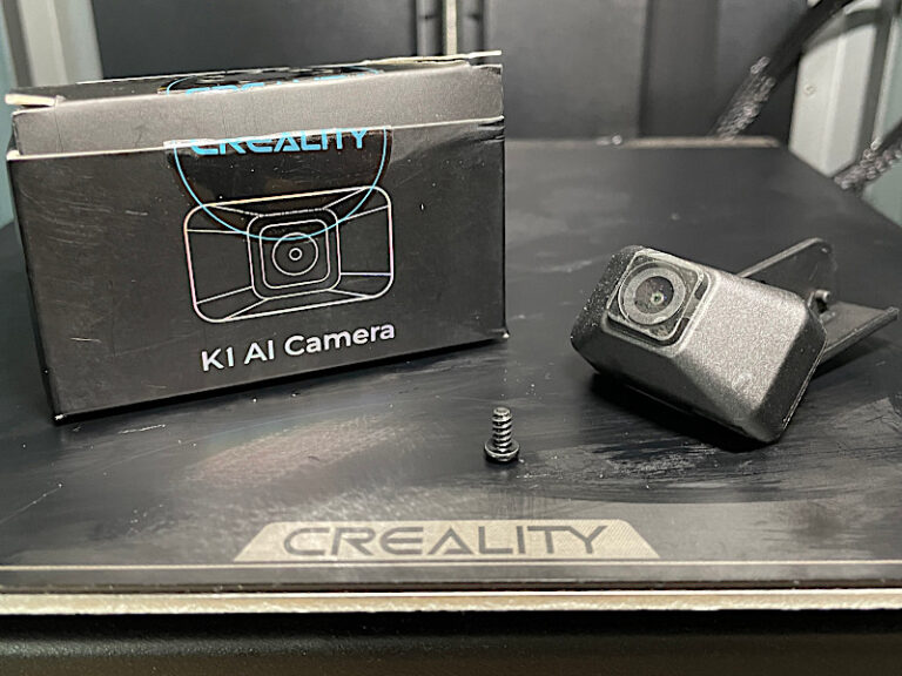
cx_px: 451
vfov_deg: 53.1
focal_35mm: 26
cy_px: 338
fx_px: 677
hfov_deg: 67.3
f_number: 1.6
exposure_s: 1/33
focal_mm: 4.2
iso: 400
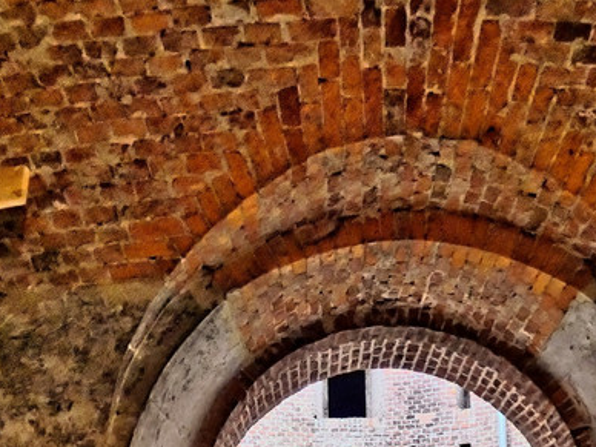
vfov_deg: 23.1
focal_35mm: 55
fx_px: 947
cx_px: 324
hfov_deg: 34.9
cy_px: 602
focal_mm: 3.6
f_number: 2.8
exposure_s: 1/60
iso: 320
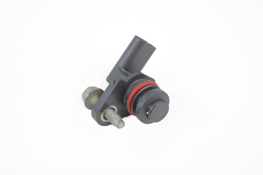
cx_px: 132
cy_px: 88
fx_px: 603
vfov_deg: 16.6
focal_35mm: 82
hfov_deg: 24.6
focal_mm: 55
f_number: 5.6
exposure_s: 1/60
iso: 4500
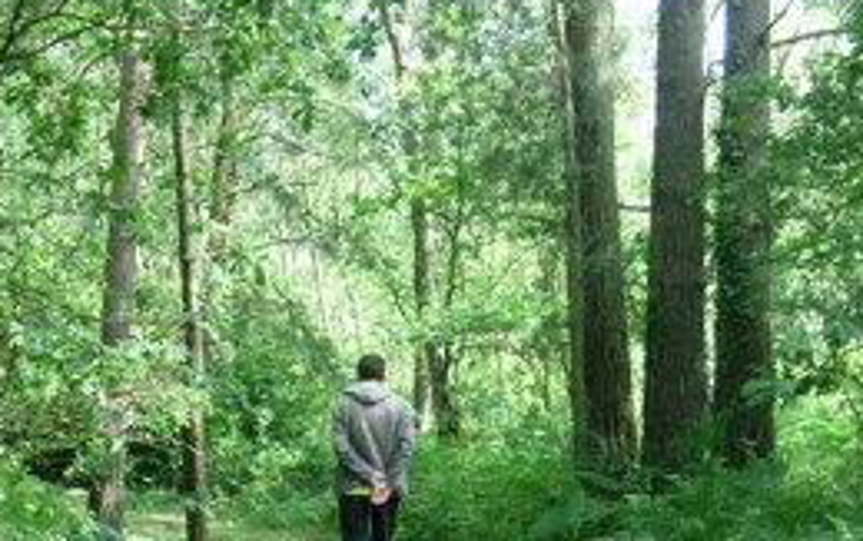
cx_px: 201
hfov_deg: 25.5
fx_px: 1883
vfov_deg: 16.1
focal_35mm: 80
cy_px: 495
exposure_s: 1/53.8
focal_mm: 7.8
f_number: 2.8
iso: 64
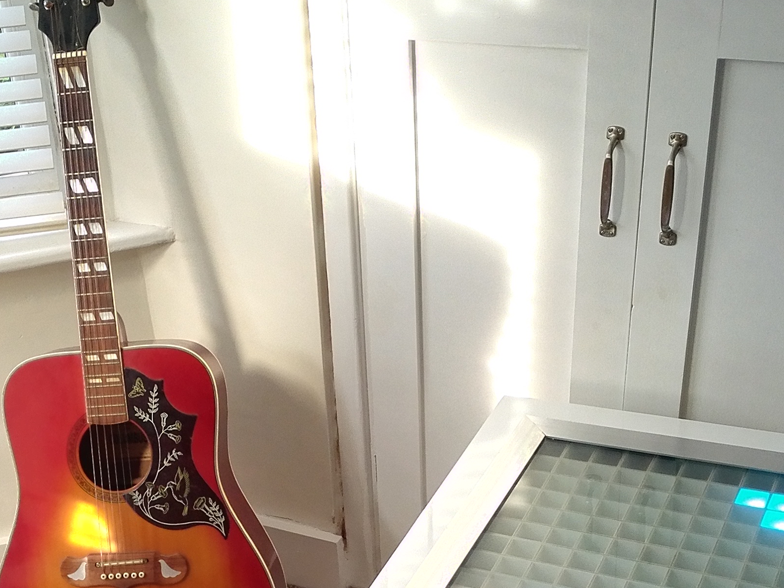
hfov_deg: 32.4
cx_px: 252
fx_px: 1336
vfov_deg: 23.8
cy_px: 576
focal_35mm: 59
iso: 100
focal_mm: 3.8
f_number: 2
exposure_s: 1/33.3
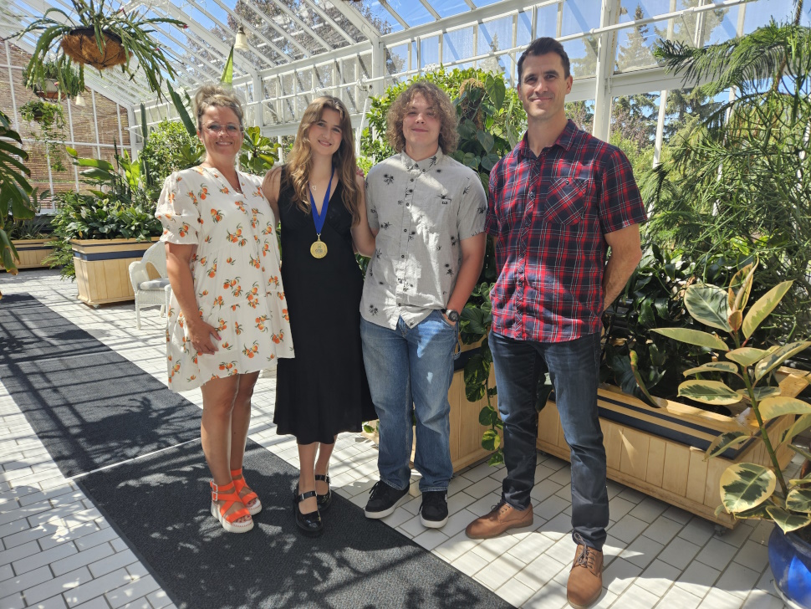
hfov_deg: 73.9
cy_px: 304
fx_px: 539
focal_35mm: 23
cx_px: 406
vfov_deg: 58.9
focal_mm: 5.4
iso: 25
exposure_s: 1/305
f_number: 1.8
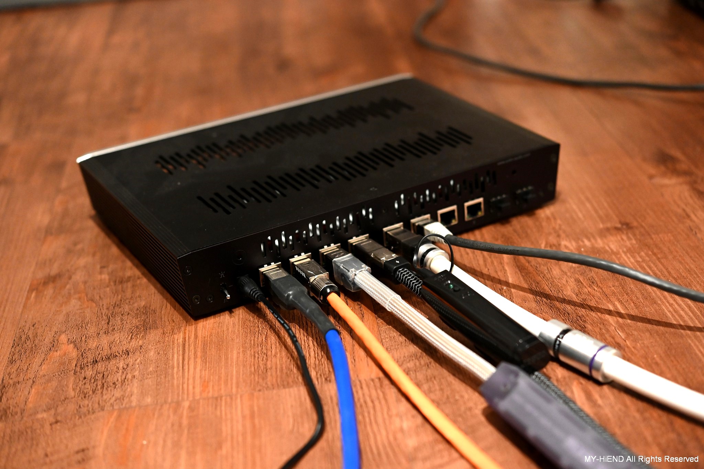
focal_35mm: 60
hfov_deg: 33.4
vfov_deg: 22.6
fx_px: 1173
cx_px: 352
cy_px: 234
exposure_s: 1/60
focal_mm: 60
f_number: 4
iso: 4000
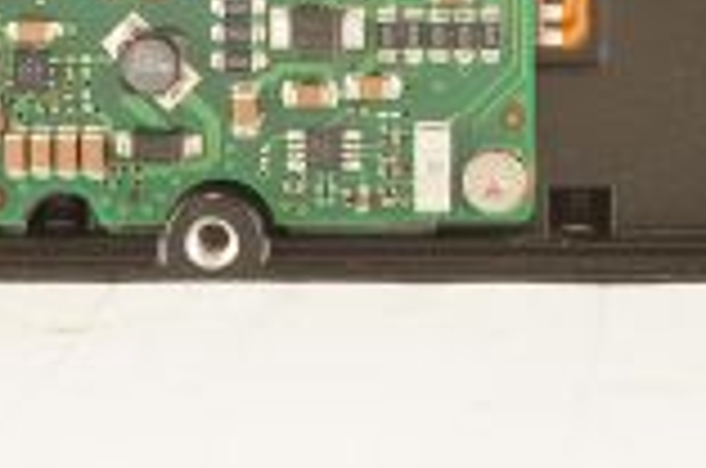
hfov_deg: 10.8
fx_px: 3738
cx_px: 544
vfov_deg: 7.0
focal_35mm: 191
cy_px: -394
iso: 1600
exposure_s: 1/125
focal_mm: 50
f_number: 13
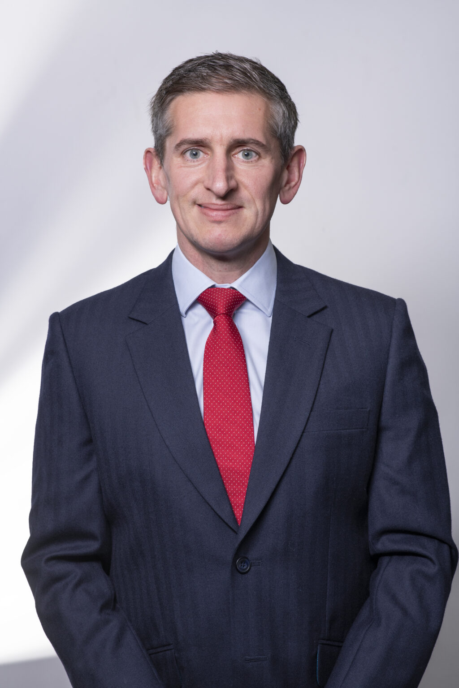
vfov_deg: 23.9
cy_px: 344
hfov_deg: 16.1
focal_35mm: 85
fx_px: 1625
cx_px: 230
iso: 250
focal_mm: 85
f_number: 8
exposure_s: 1/250
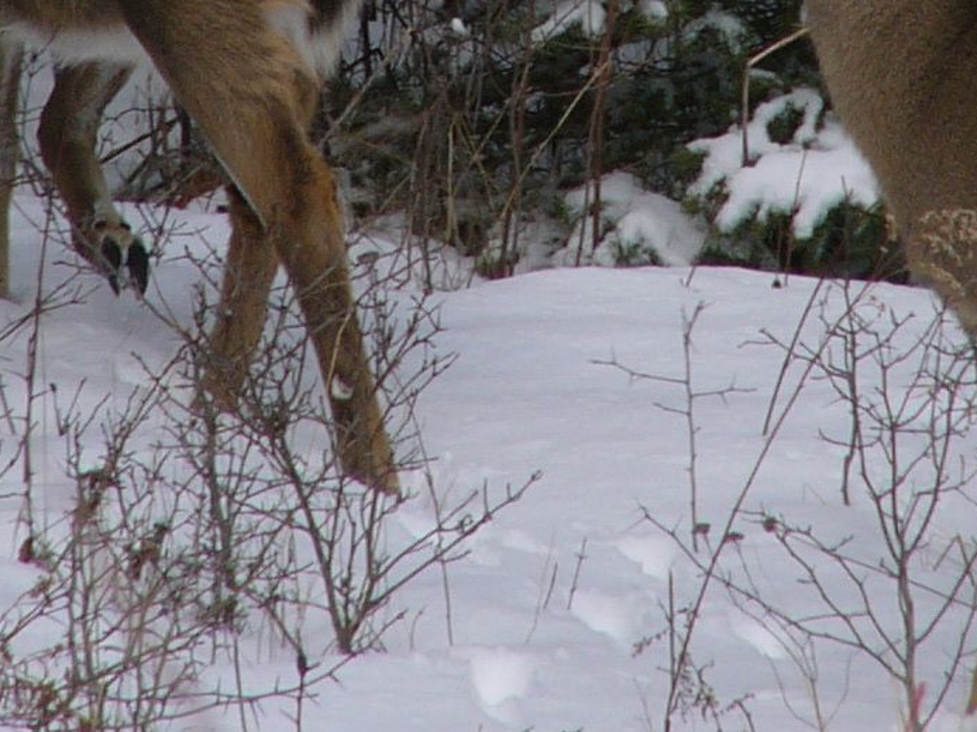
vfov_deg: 1.0
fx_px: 40537
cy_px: -102
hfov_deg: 1.4
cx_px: 491
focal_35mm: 1437
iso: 50
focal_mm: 72
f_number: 4.6
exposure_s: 1/500
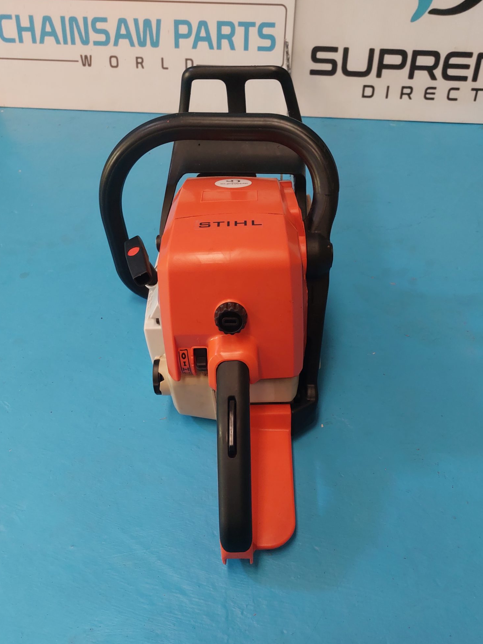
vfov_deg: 69.4
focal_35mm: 25
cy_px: 334
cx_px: 237
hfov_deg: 54.9
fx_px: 465
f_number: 1.8
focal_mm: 5.23
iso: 500
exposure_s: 1/30
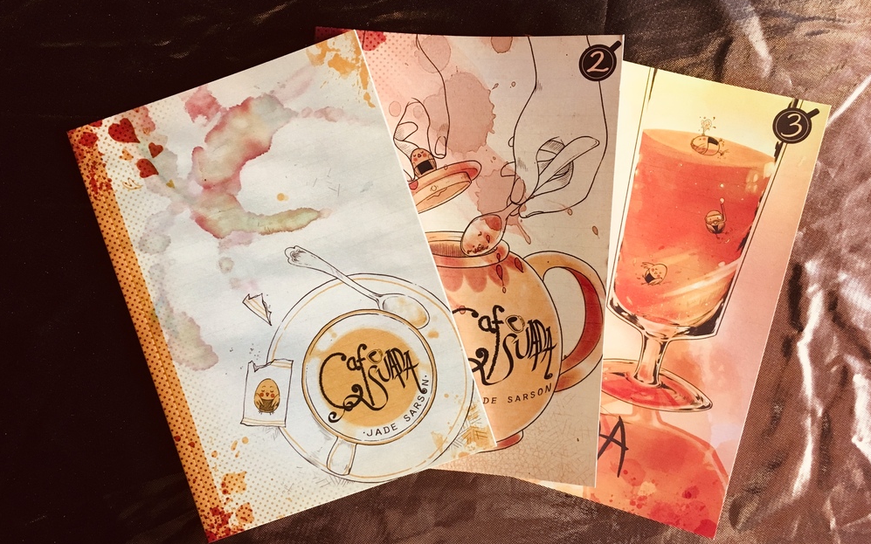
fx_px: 736
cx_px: 437
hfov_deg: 61.2
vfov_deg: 40.6
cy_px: 291
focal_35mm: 31
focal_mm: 4.15
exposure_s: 1/33
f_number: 2.2
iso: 160
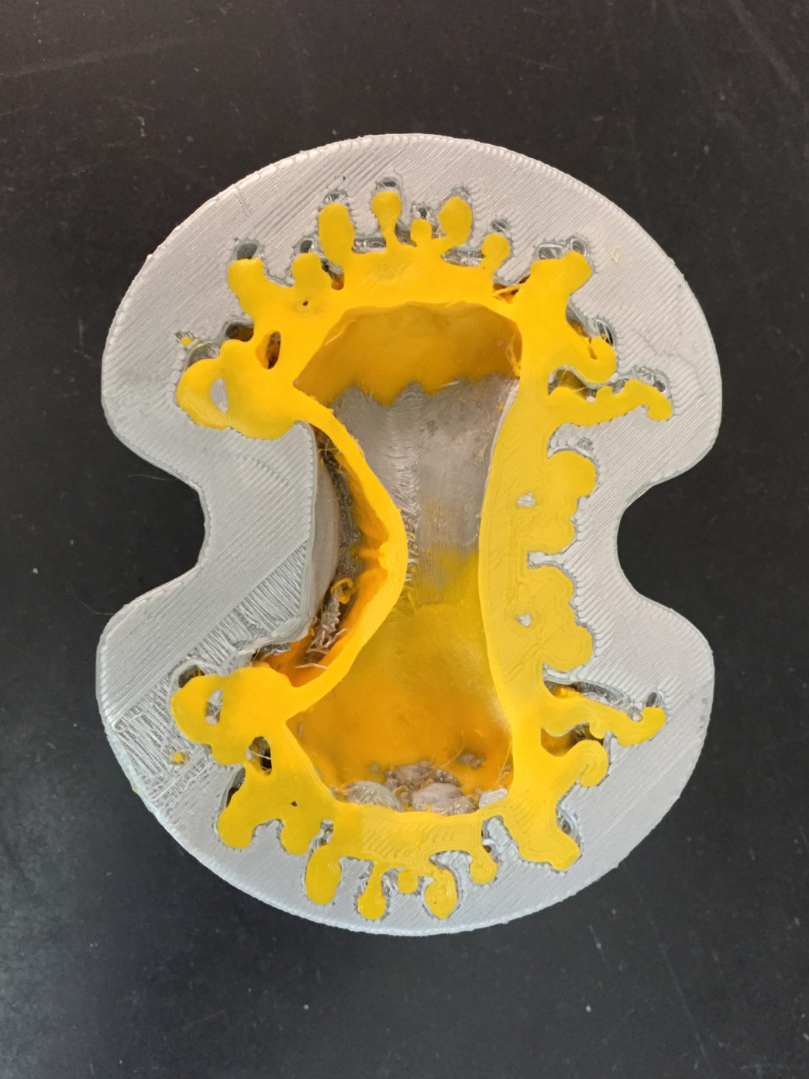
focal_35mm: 30
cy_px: 529
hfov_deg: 46.8
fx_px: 935
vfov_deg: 60.0
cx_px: 395
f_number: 2.2
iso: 250
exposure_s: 1/24
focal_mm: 4.15
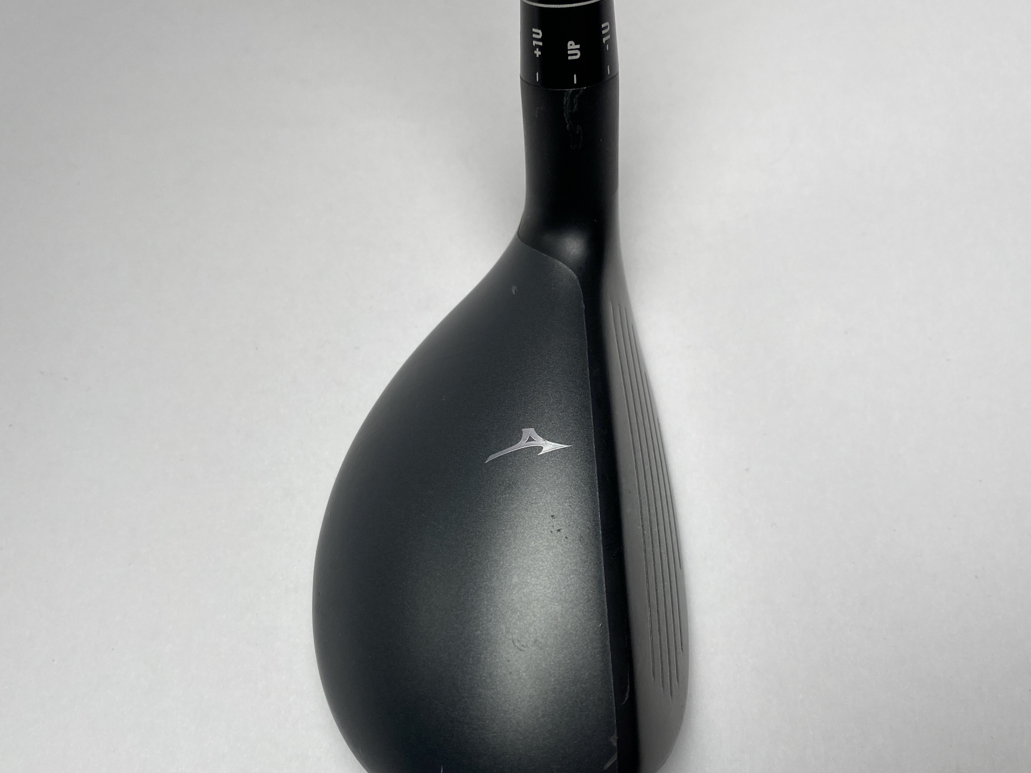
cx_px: 500
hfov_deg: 56.8
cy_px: 451
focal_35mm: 32
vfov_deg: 44.0
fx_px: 953
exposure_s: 1/330
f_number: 1.8
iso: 32
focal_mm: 4.25
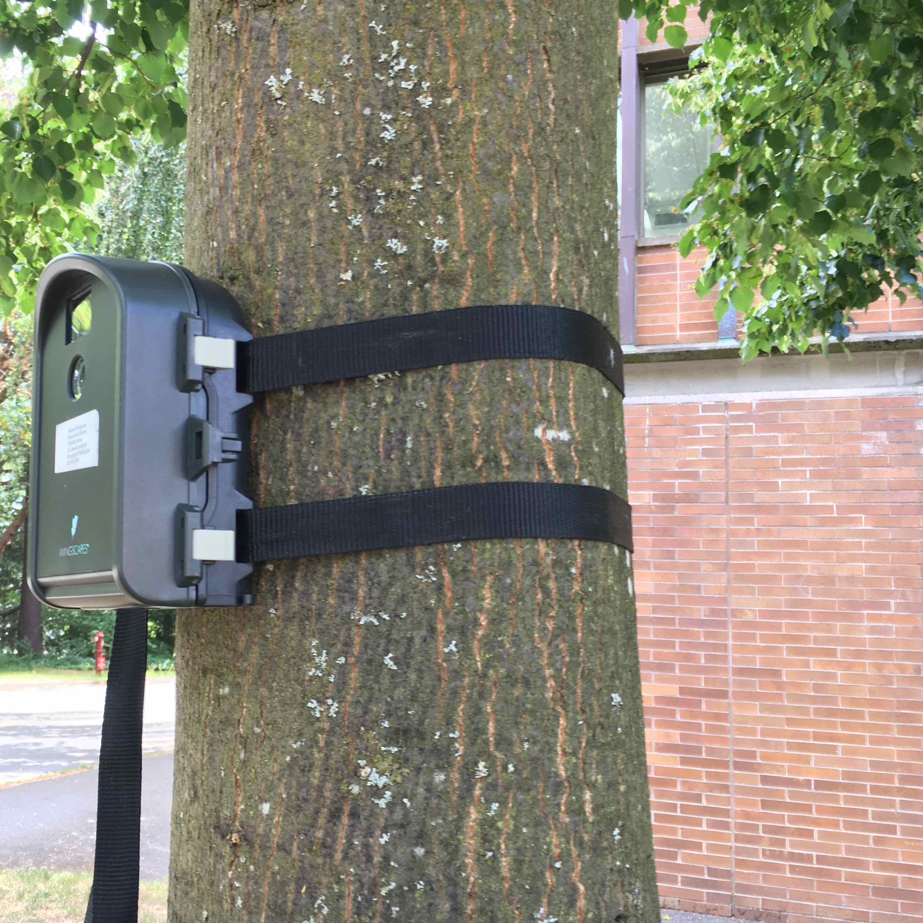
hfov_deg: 46.4
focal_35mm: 35
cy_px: 464
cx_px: 303
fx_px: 1056
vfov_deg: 47.2
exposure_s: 1/40
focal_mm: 4.15
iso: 25
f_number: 2.2
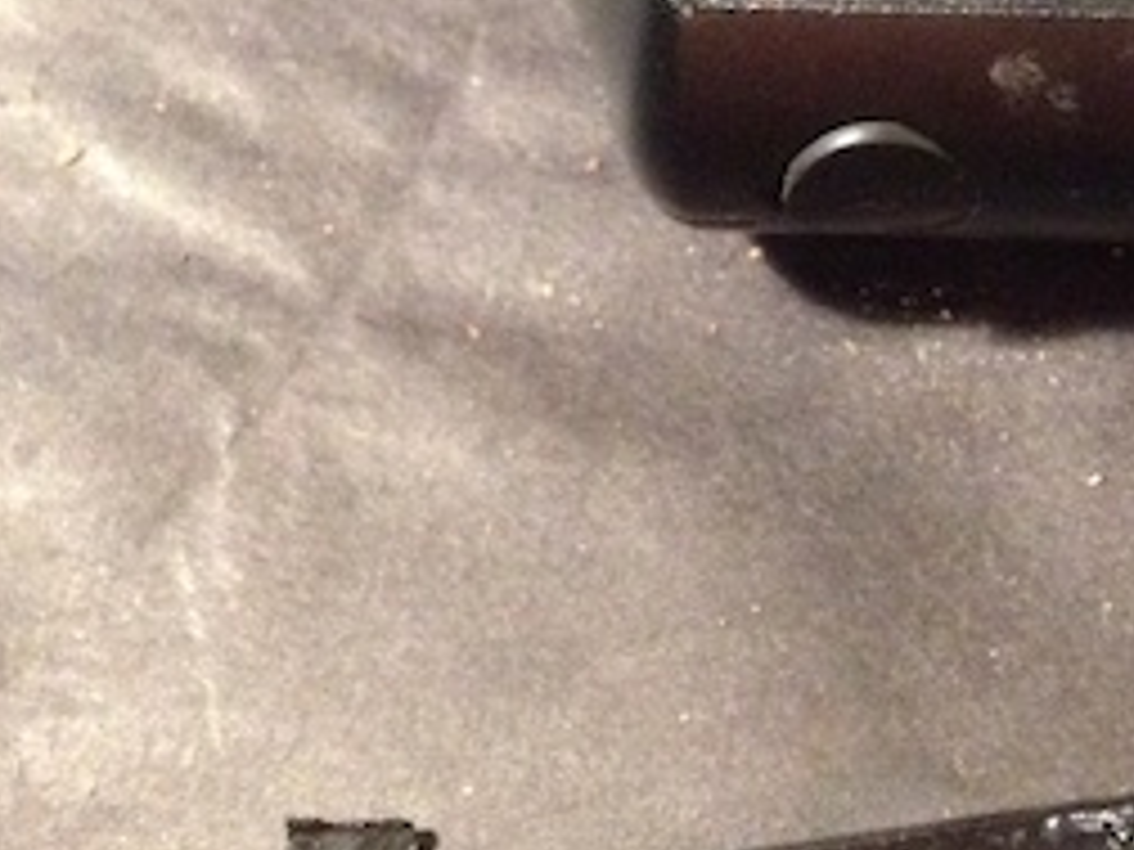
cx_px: 963
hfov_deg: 17.5
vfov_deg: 13.2
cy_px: 85
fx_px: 3636
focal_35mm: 111
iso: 500
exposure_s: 1/15
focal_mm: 4.28
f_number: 2.4
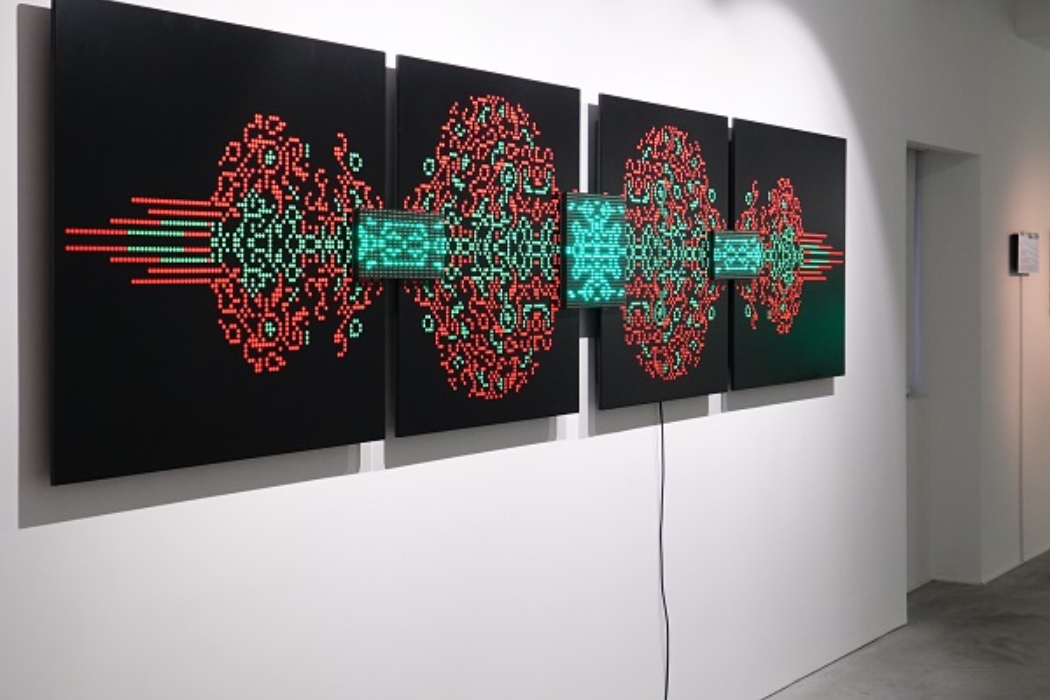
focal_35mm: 54
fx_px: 1575
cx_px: 639
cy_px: 273
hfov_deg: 36.7
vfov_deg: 25.0
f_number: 5.6
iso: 1250
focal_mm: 27
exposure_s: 1/160
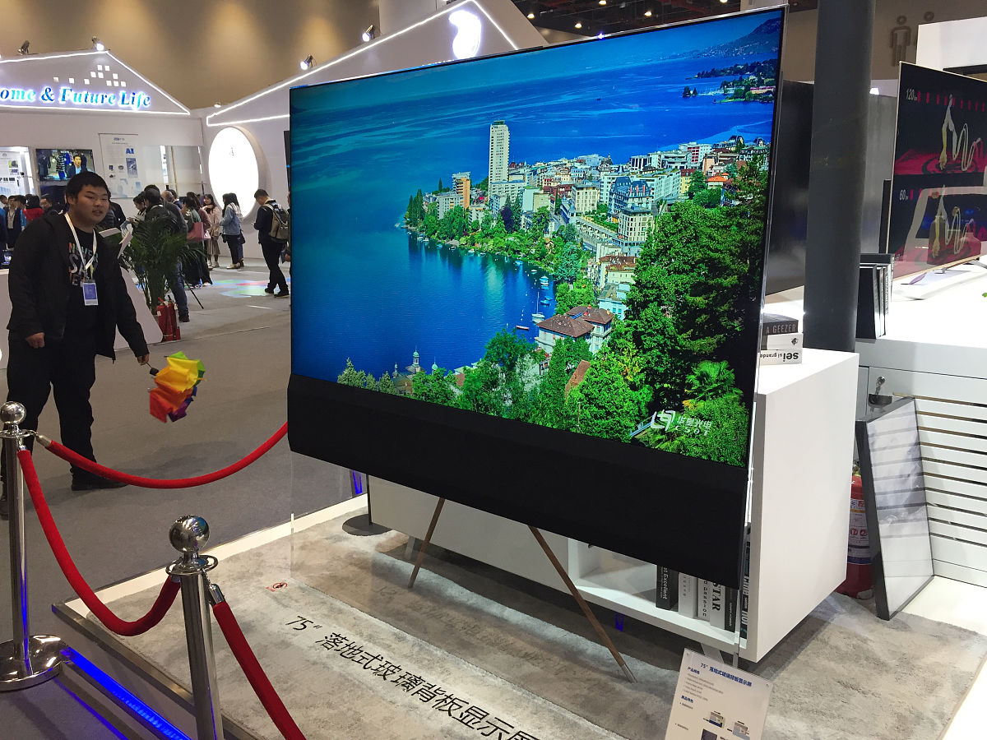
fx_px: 827
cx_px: 494
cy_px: 370
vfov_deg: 48.2
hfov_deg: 61.7
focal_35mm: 29
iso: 50
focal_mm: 4.15
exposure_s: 1/33
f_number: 2.2
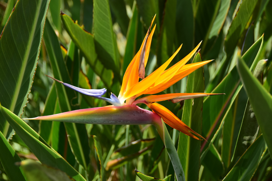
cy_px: 90
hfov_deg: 20.9
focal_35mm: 98
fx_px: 737
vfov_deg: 14.0
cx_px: 136
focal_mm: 65
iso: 320
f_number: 5
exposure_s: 1/1500
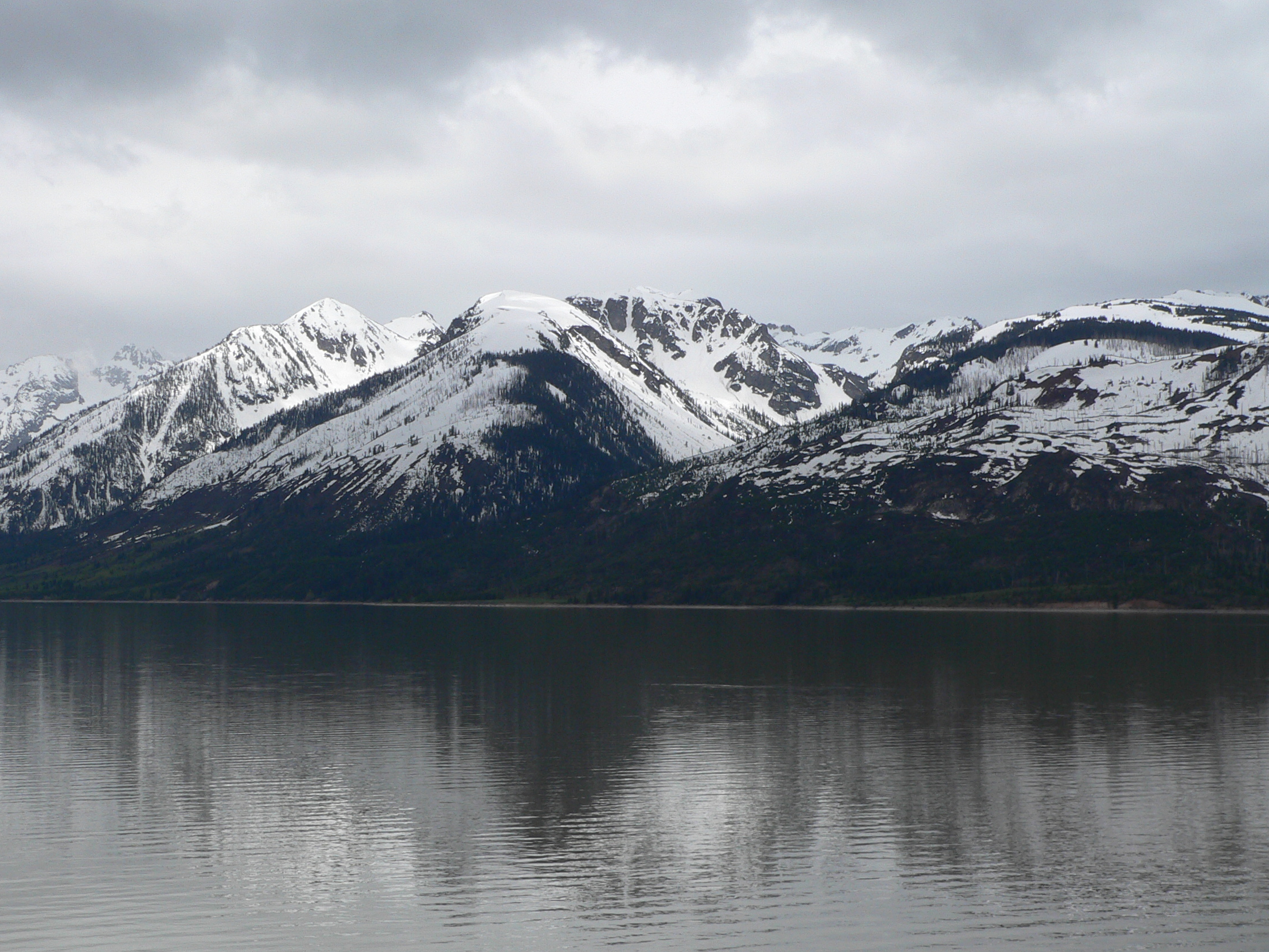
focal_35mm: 59
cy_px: 541
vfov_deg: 24.8
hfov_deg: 32.7
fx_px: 2163
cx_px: 589
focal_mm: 8.5
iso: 80
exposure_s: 1/800
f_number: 5.6
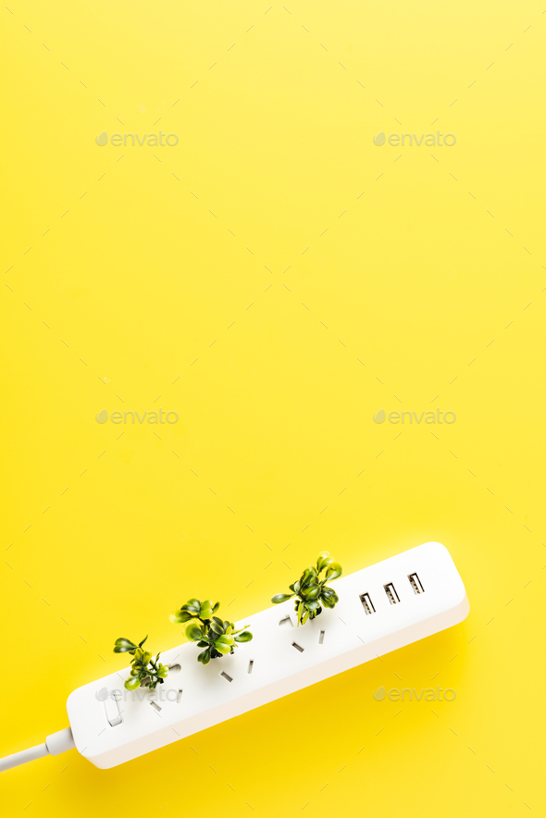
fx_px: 1137
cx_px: 273
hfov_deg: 27.0
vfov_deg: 39.6
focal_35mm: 50
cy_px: 409
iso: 100
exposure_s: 1/160
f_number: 8
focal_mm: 50
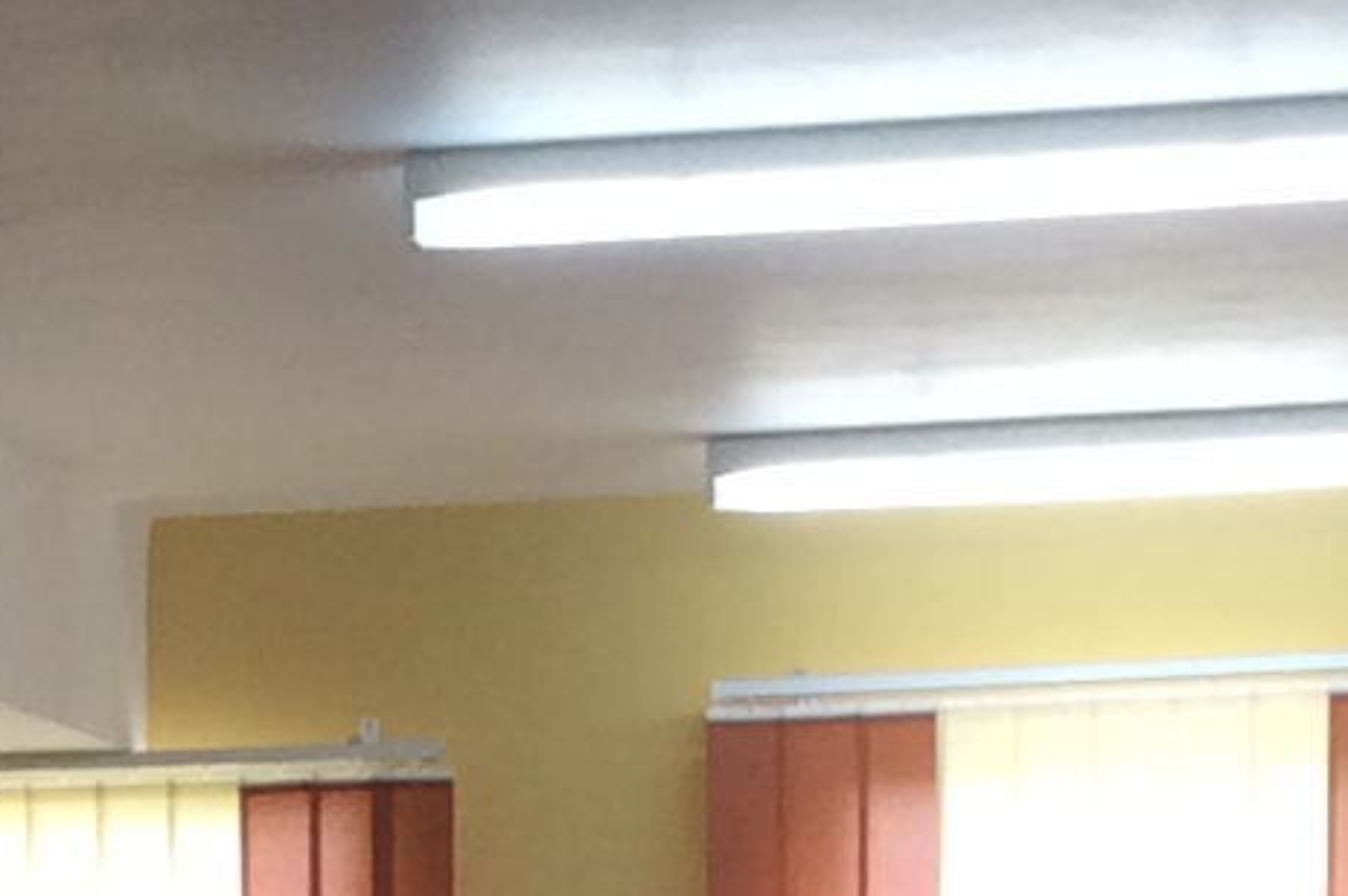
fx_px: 7184
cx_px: -67
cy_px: 2138
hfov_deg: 10.6
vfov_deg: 6.8
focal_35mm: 192
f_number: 2.4
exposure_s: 1/25
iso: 40
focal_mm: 3.3
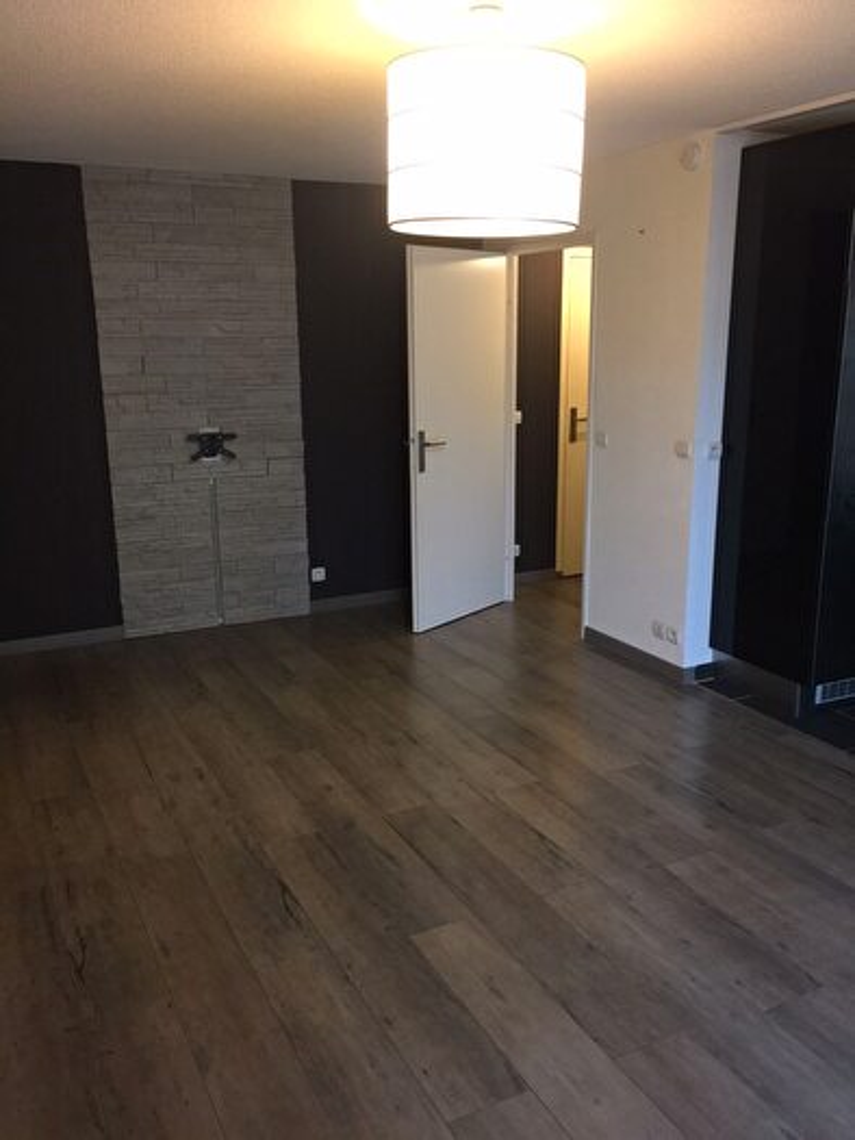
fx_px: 955
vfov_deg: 61.6
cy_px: 570
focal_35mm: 29
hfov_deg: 48.2
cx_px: 428
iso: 100
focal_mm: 4.15
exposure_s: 1/10
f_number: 2.2
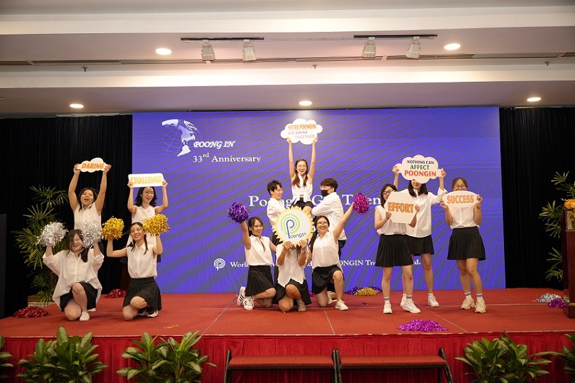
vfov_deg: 38.7
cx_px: 288
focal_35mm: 34
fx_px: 544
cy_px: 192
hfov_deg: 55.7
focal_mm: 34.1
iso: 1600
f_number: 2.8
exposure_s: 1/160
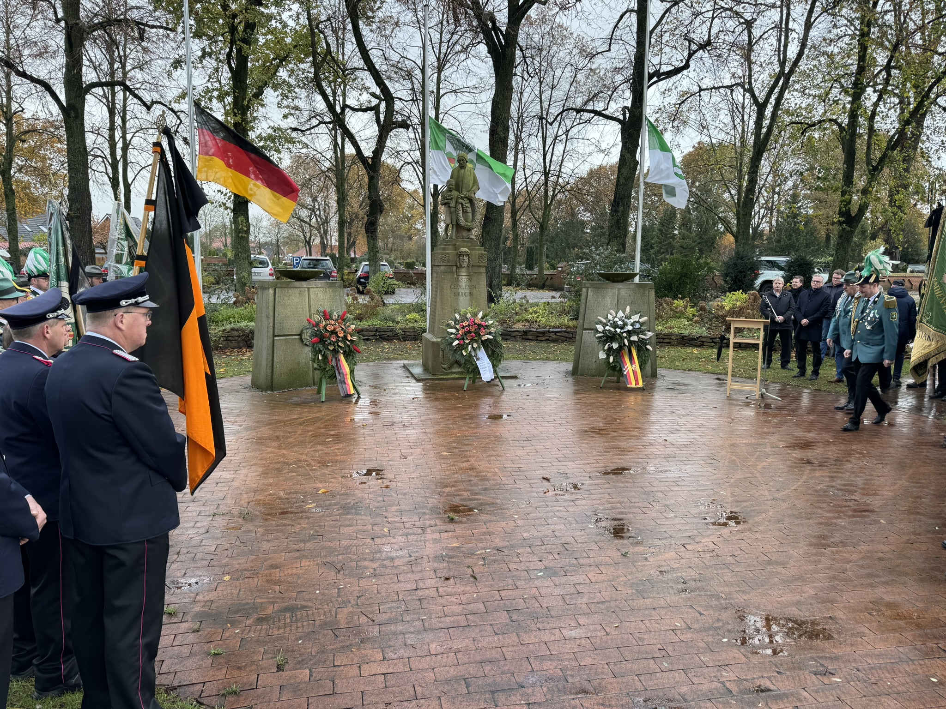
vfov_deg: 56.8
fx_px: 656
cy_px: 354
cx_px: 473
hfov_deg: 71.6
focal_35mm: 24
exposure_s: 1/252
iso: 64
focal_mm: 6.86
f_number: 1.78
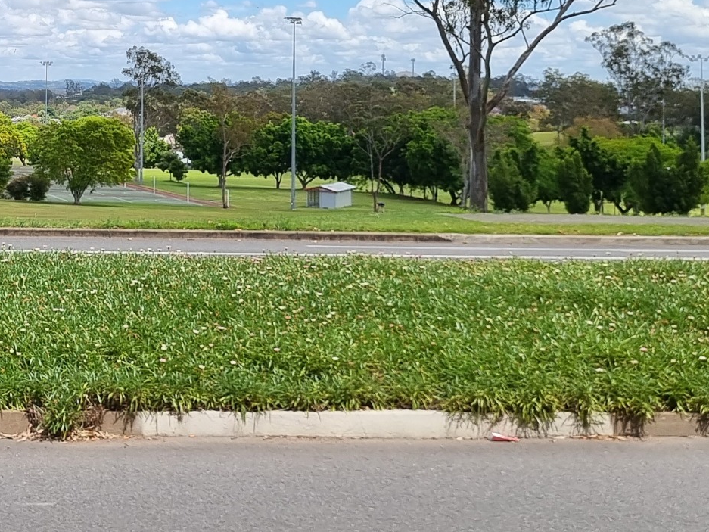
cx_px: -166
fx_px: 1454
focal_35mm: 71
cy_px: 1
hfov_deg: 24.5
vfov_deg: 20.1
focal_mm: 5.4
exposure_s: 1/2728
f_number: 1.8
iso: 50
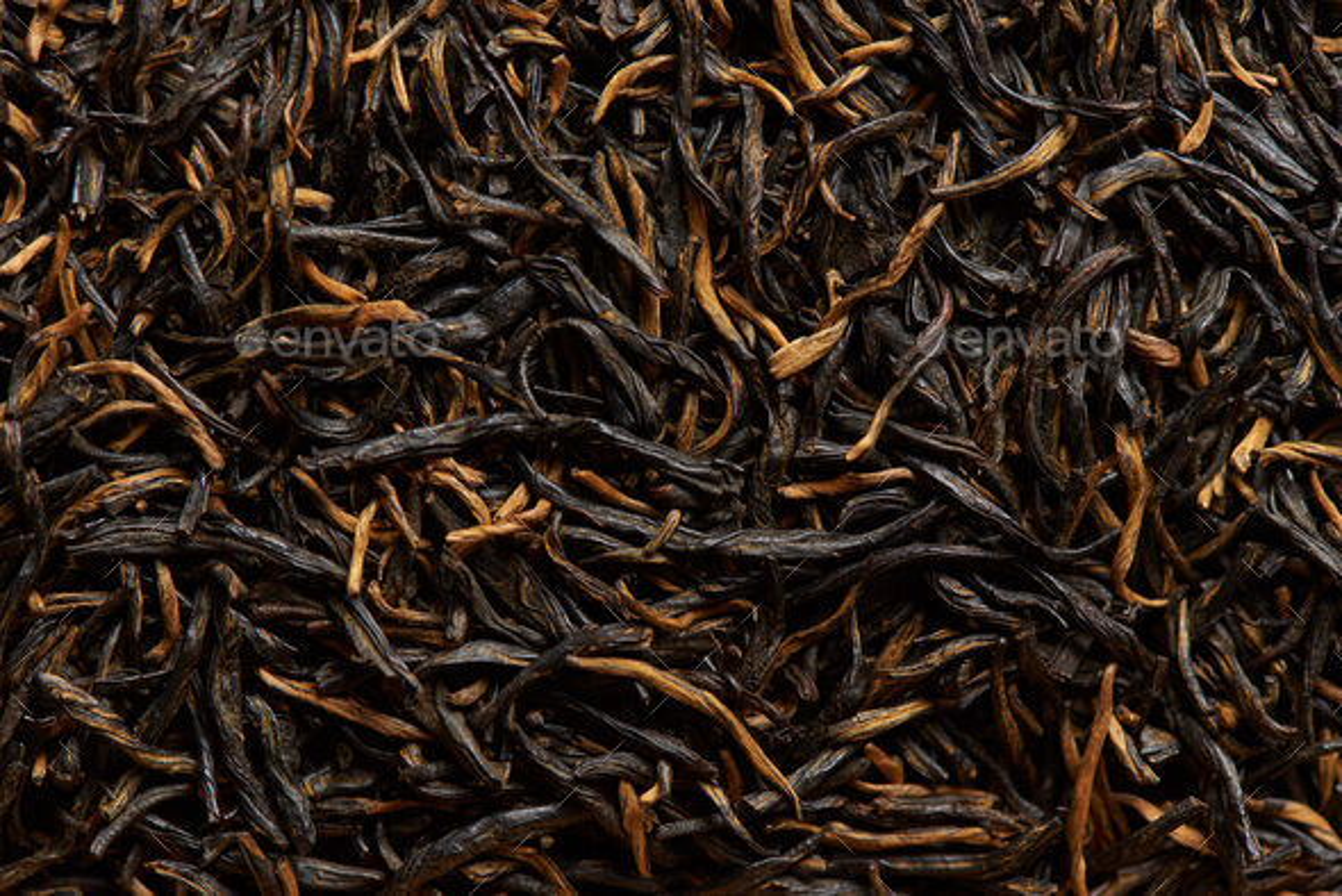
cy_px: 448
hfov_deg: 19.4
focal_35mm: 105
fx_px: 3916
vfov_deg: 13.1
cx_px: 671
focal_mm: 105
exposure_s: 1/100
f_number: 11
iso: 100
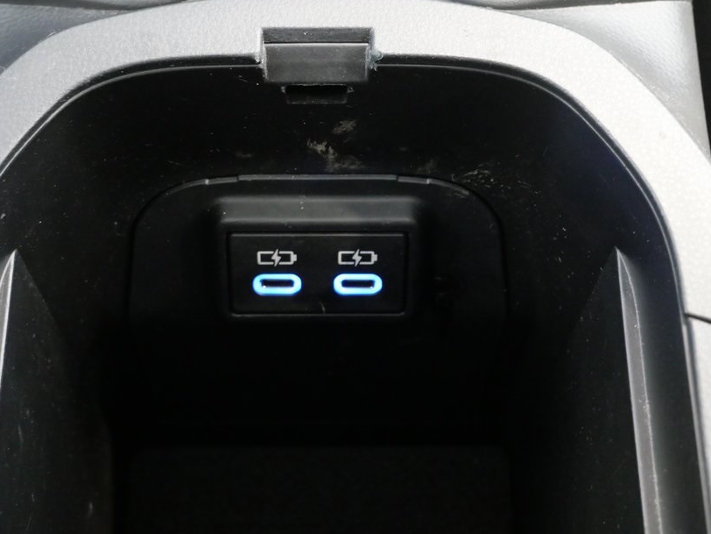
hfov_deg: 33.2
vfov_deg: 25.2
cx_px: 333
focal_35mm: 58
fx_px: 1191
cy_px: 231
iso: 3200
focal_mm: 23
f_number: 4.3
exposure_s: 1/3.2
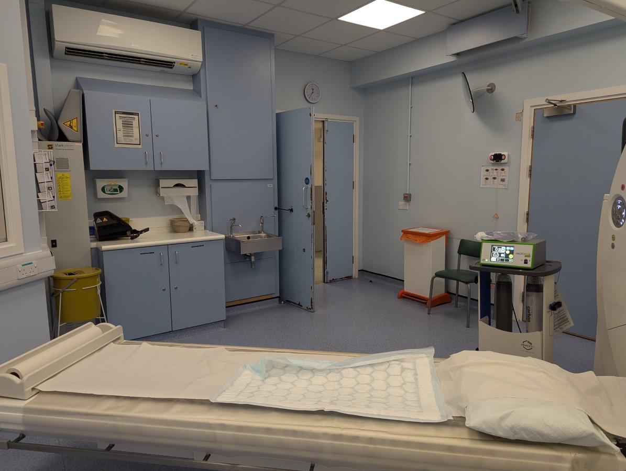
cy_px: 236
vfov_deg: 56.9
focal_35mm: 24
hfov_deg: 71.5
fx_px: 435
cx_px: 313
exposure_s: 1/25
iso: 118
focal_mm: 6.81
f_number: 1.85
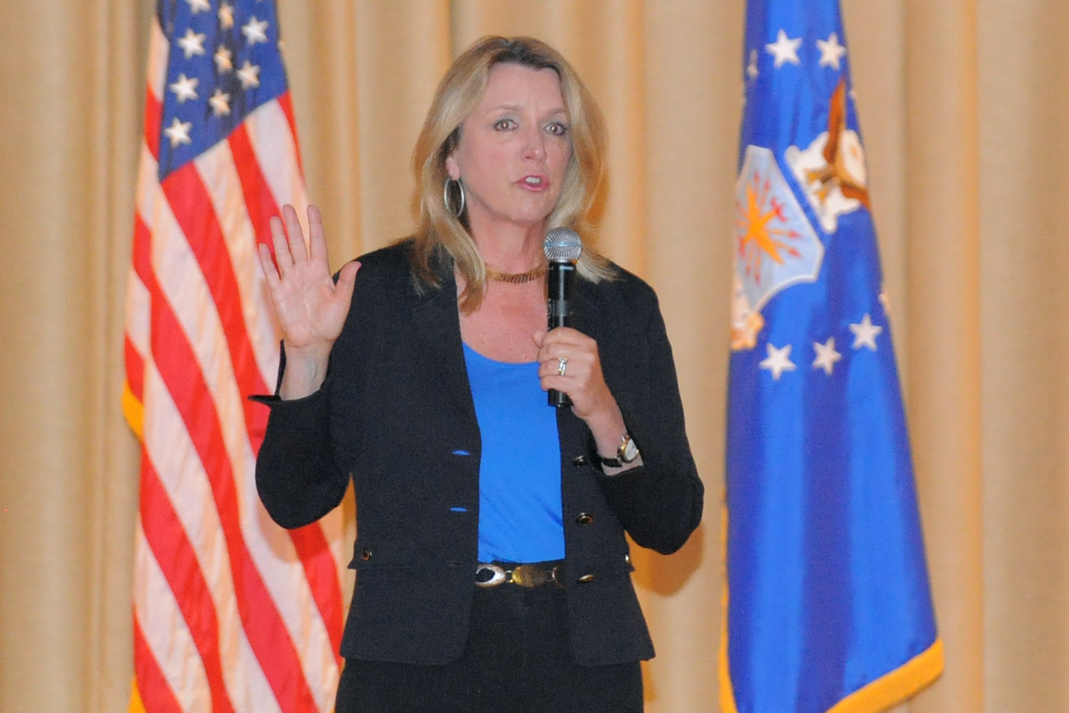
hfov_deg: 10.3
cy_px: 356
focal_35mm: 200
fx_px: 5938
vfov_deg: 6.9
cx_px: 534
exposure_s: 1/100
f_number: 5
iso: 5000
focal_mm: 200
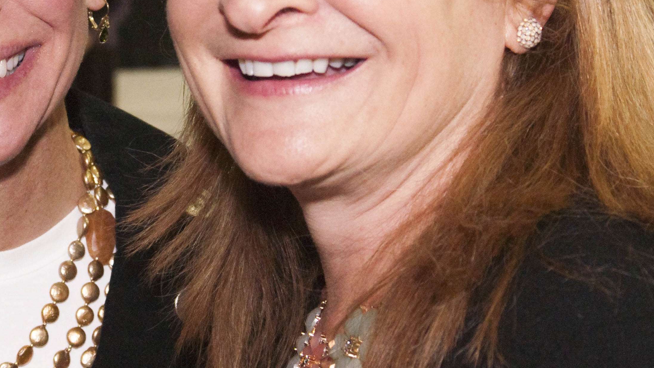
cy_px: 91
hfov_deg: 18.1
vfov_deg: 10.3
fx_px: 2029
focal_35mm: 117
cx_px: 100
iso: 320
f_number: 5.6
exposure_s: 1/60
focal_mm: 38
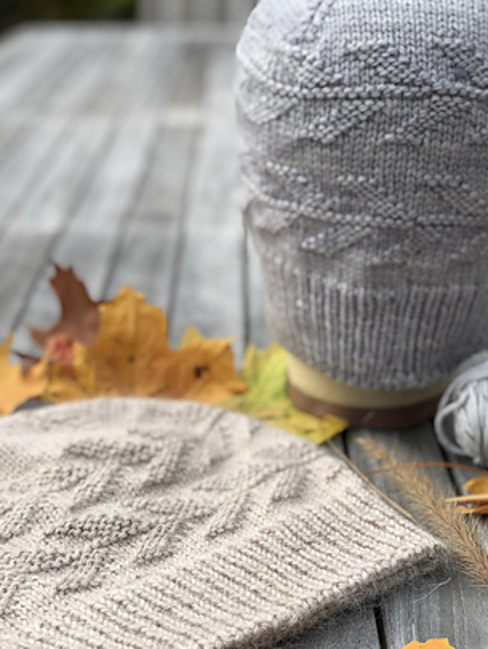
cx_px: 212
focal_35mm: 64
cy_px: 385
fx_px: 1202
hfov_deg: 22.9
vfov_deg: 30.2
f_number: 2.4
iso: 16
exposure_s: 1/674
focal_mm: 6
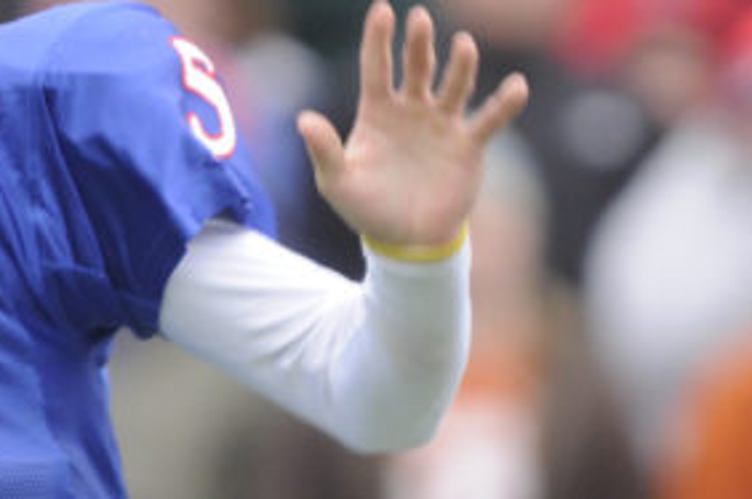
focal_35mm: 2289
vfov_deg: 0.6
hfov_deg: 0.9
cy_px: 288
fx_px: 47733
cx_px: 131
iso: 640
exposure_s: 1/640
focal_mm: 420
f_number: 4
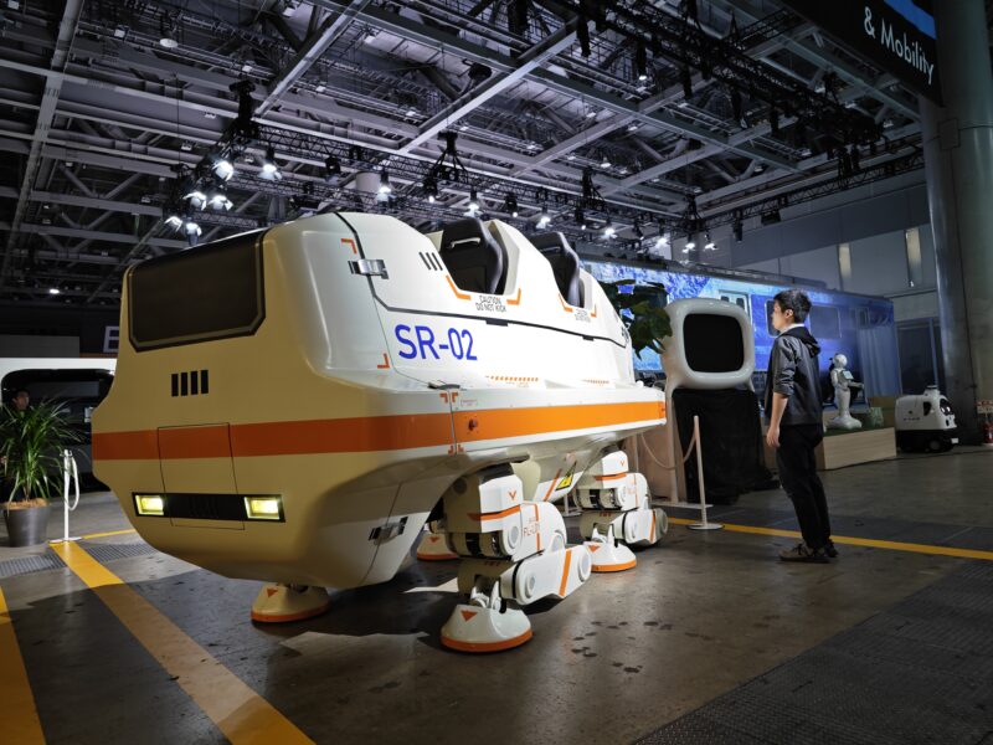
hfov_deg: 73.9
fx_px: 660
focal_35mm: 23
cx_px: 496
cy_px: 372
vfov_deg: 58.9
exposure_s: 1/50
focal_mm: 8.7
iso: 320
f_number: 1.9
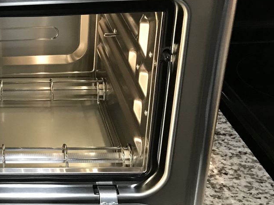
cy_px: 88
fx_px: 562
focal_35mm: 71
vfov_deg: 20.7
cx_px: -60
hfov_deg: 24.6
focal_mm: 3.99
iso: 80
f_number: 1.8
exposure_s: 1/15
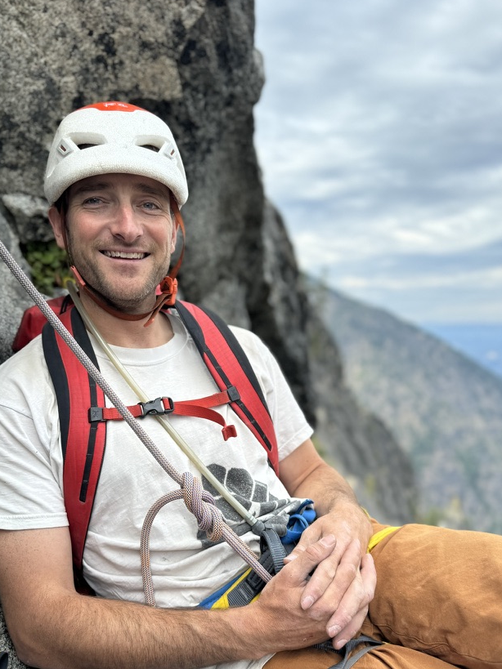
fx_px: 580
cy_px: 368
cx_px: 233
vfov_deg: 59.8
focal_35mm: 30
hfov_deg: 46.8
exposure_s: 1/1637
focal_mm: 6.76
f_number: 1.78
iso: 80
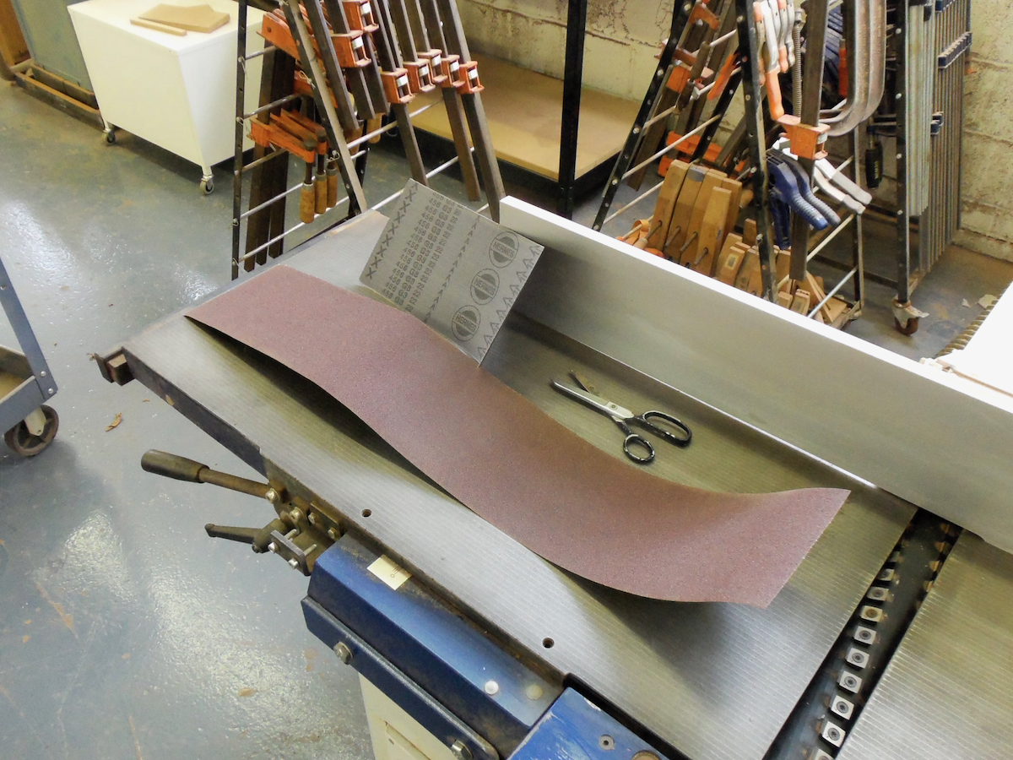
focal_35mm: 28
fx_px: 819
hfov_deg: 63.4
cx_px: 506
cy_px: 380
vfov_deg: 49.7
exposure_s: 1/50
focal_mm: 5.1
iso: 400
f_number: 3.3
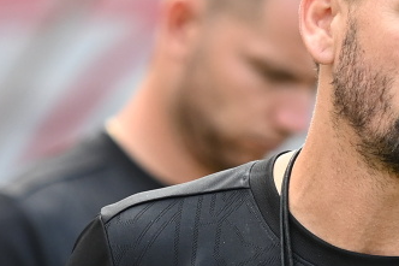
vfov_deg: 2.1
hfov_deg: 3.1
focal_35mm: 656
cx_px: 351
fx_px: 7267
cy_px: 321
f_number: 2.8
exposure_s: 1/1250
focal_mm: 145
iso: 800
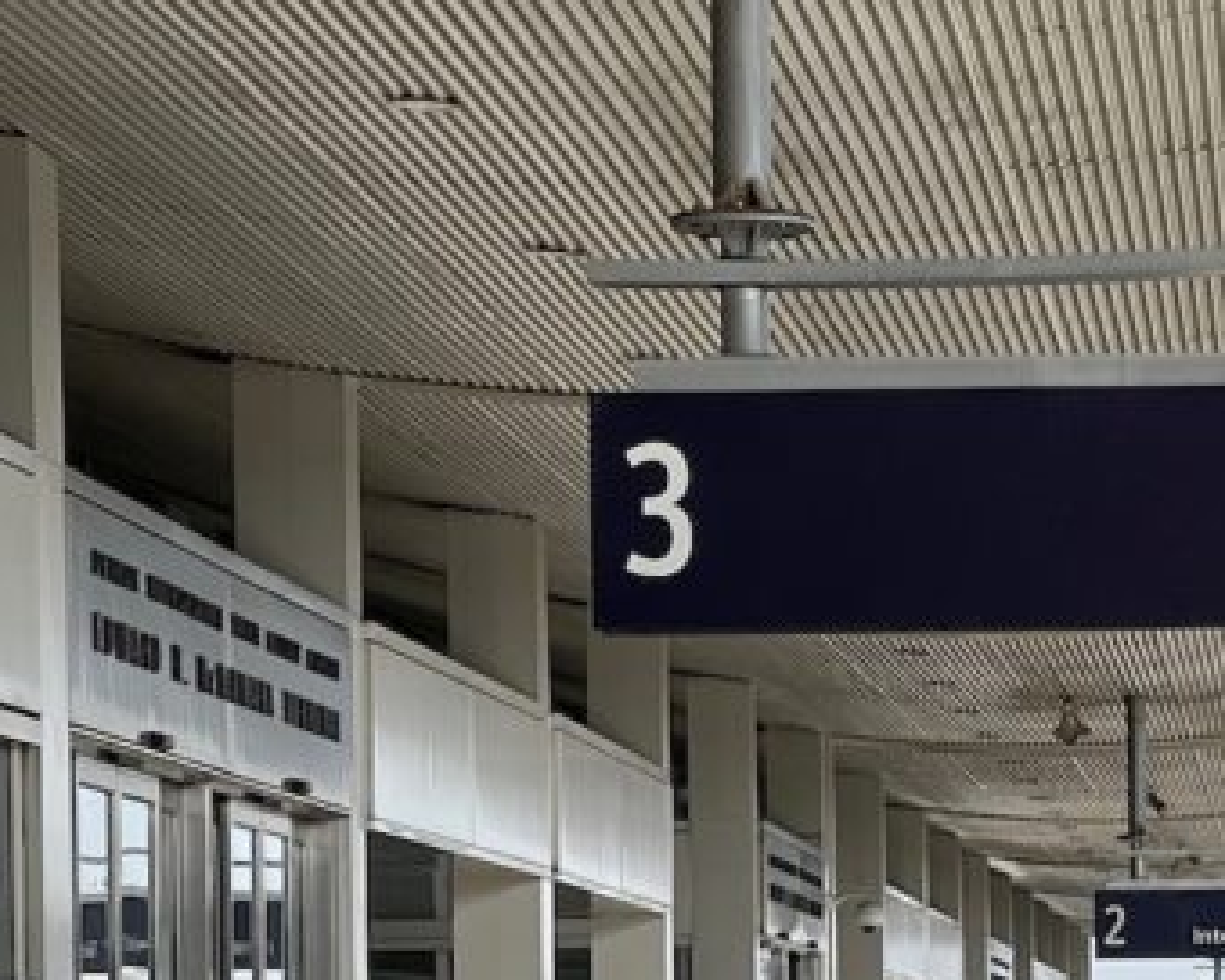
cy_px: 1077
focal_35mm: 188
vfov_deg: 8.2
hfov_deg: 10.2
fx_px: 6816
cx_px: 1250
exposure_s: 1/911
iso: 20
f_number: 2.2
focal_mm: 7.5
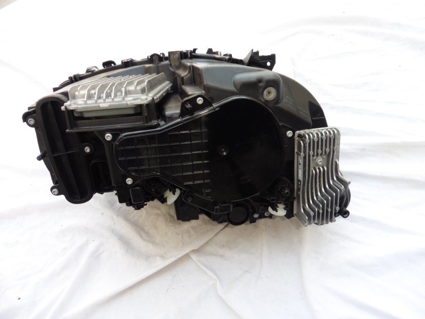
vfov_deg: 56.8
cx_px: 212
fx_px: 295
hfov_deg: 71.6
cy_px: 160
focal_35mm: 24
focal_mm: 4.3
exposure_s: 1/80
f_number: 3.5
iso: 160
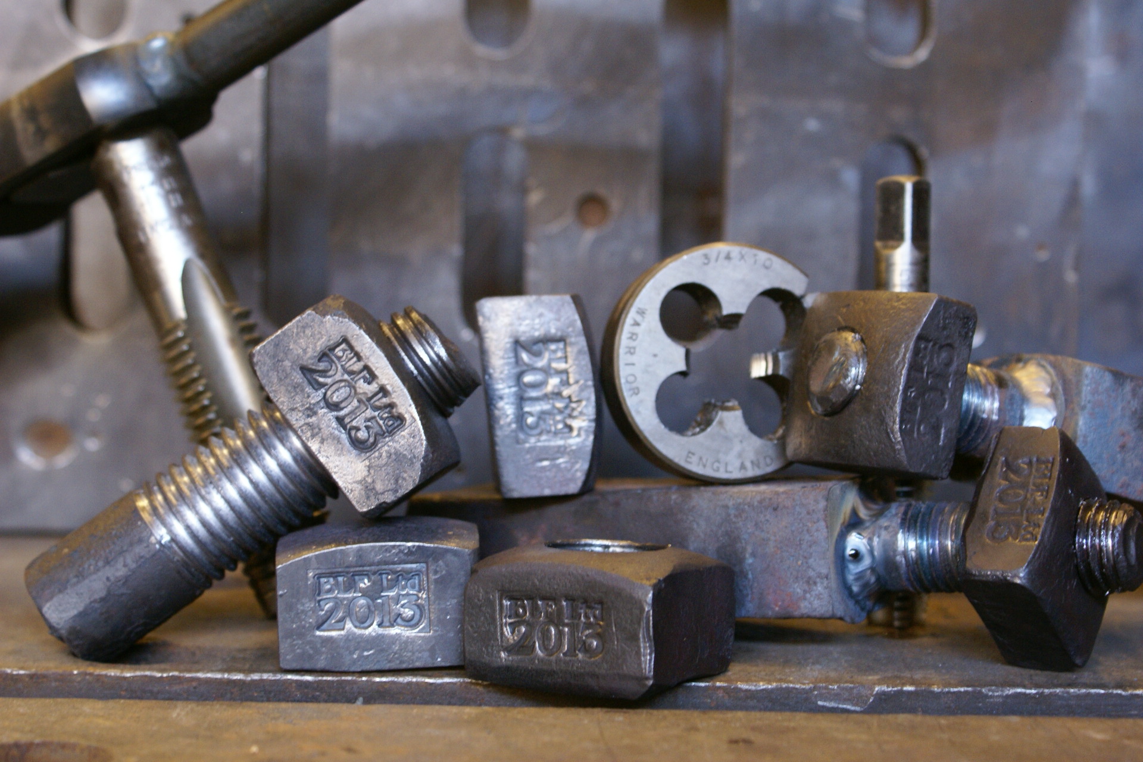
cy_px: 381
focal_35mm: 75
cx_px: 572
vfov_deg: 18.2
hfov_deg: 27.0
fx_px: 2381
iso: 400
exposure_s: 1/8
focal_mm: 50
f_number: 5.6
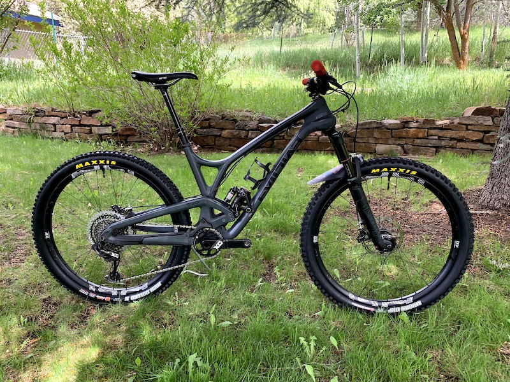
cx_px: 255
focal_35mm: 26
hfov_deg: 67.3
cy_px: 191
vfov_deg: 53.1
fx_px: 383
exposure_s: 1/122
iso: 40
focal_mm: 4.25
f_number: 1.8
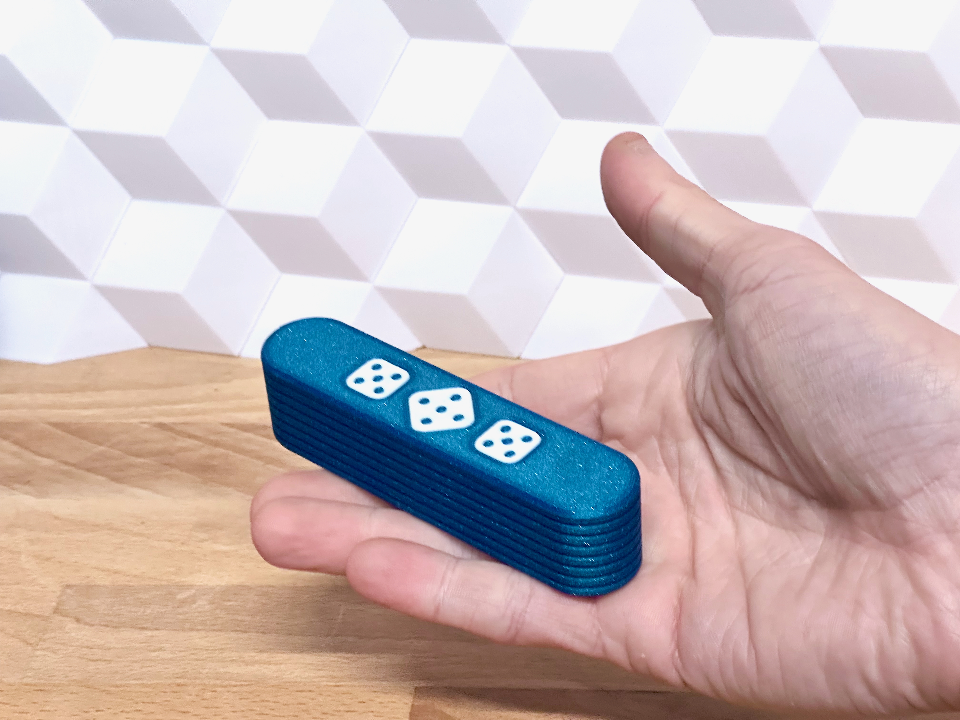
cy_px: 360
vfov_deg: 19.1
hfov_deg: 25.3
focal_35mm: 77
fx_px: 2135
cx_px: 480
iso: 320
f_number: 2.8
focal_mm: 9
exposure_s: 1/50
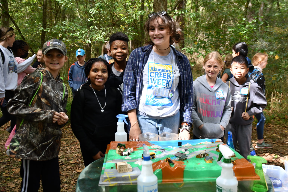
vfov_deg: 34.2
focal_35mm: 39
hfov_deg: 49.6
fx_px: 312
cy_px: 96
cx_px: 144
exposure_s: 1/250
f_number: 3.8
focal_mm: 26
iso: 450
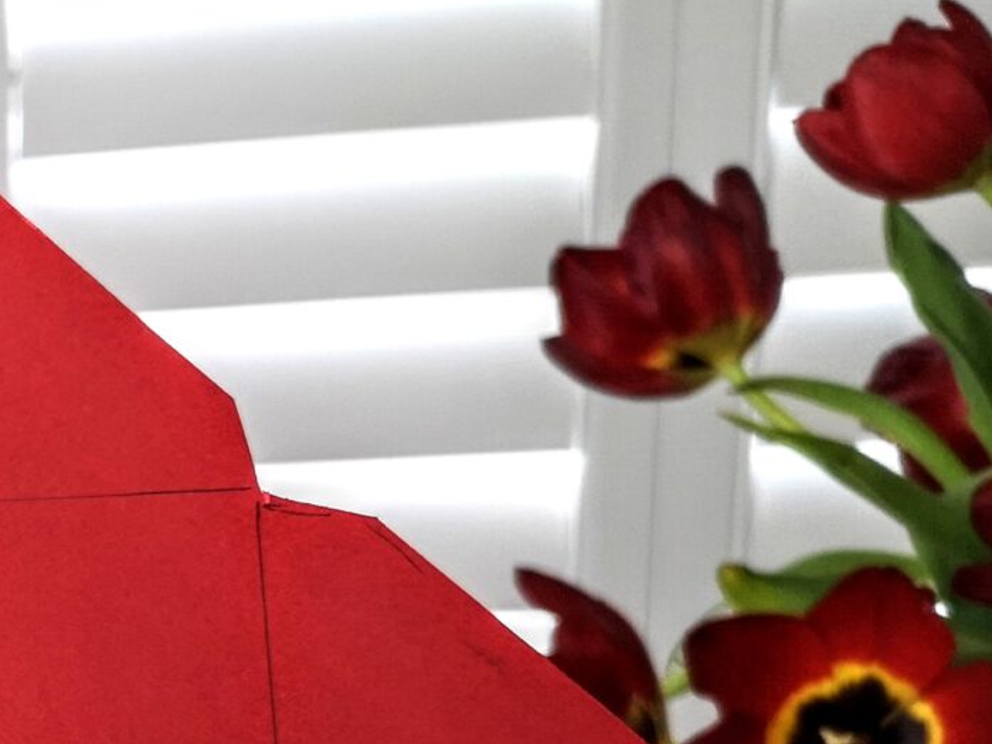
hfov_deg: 21.3
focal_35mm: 79
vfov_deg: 17.8
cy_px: 870
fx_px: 2264
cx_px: -441
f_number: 1.8
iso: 50
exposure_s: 1/101
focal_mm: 5.58
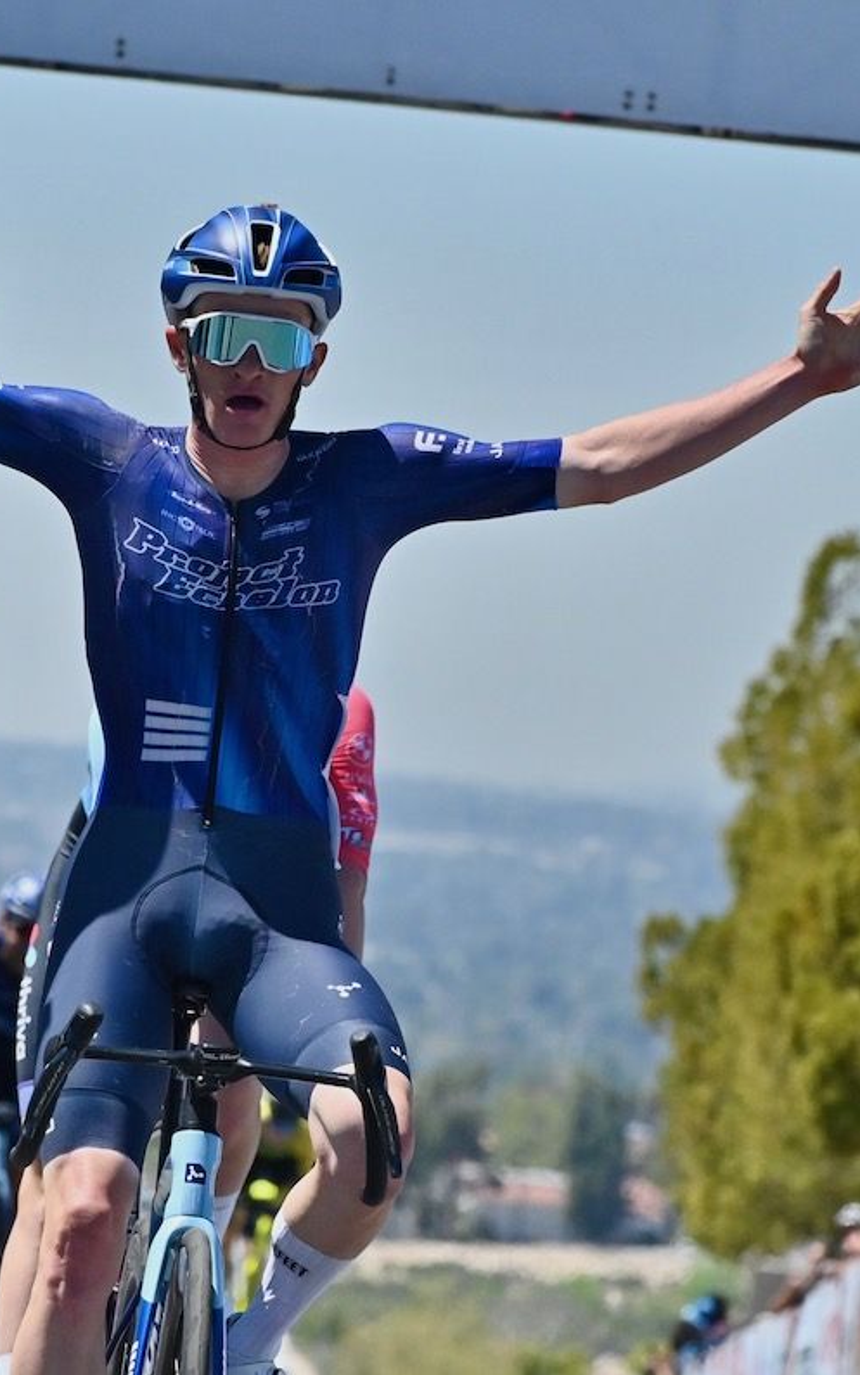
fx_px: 12110
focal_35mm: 323
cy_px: 687
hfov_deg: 4.1
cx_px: 19
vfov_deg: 6.5
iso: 1600
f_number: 8
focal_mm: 210
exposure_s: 1/6400
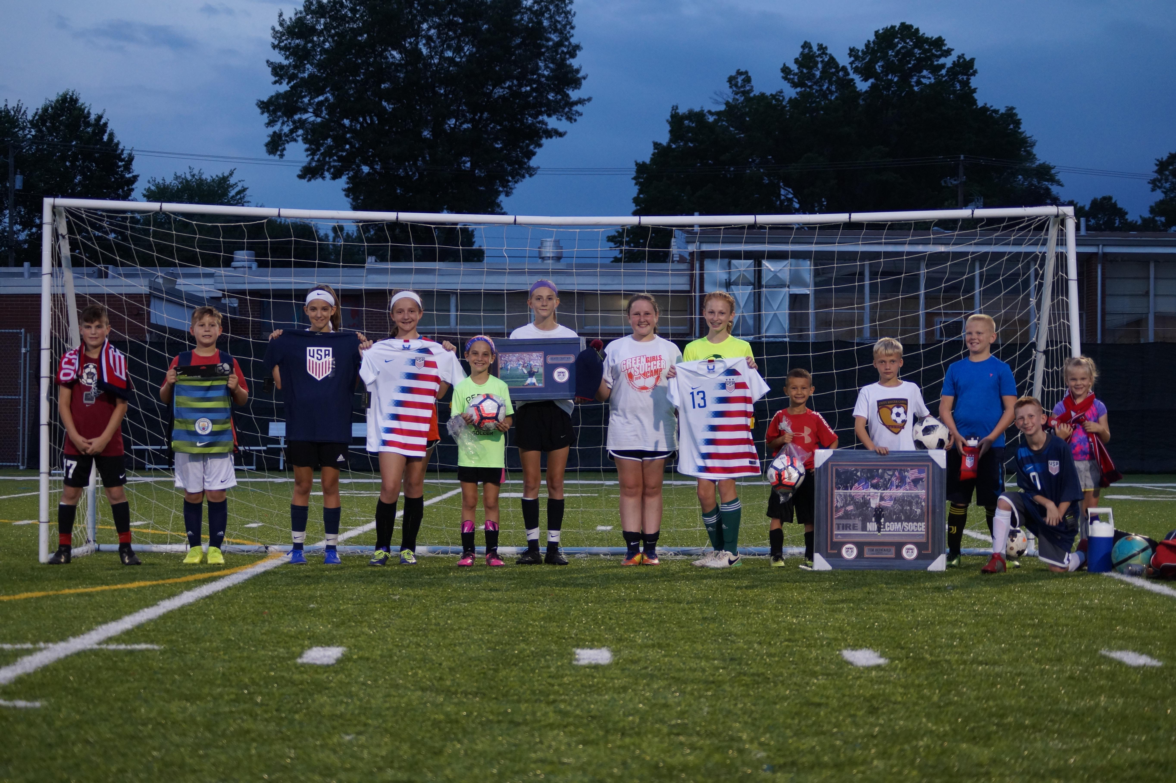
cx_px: 588
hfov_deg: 24.6
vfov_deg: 16.5
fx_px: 2694
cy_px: 392
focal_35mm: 82
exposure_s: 1/160
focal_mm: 55
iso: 640
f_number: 4
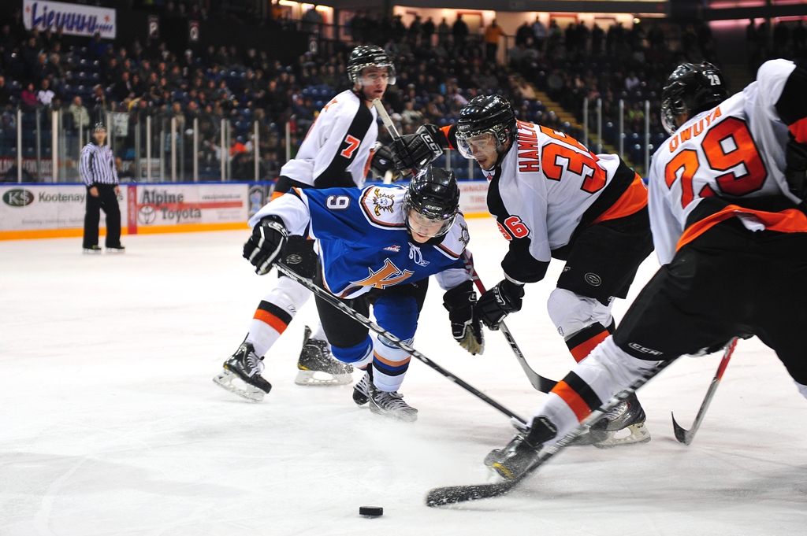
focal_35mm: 66
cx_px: 404
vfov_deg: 20.6
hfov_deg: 30.5
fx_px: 1478
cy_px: 268
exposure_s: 1/250
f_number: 2.8
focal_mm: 66
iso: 1000
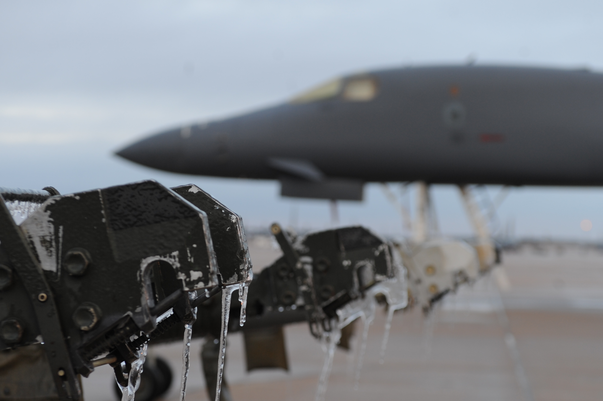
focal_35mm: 105
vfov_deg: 13.0
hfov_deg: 19.5
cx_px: 310
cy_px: 284
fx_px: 1758
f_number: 4.5
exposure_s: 1/250
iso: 320
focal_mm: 70
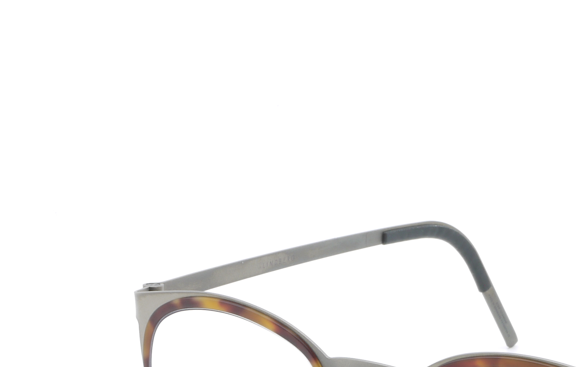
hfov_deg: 7.2
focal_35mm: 291
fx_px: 4655
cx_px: 473
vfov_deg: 4.5
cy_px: 352
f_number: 22
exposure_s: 1/5
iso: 100
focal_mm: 61
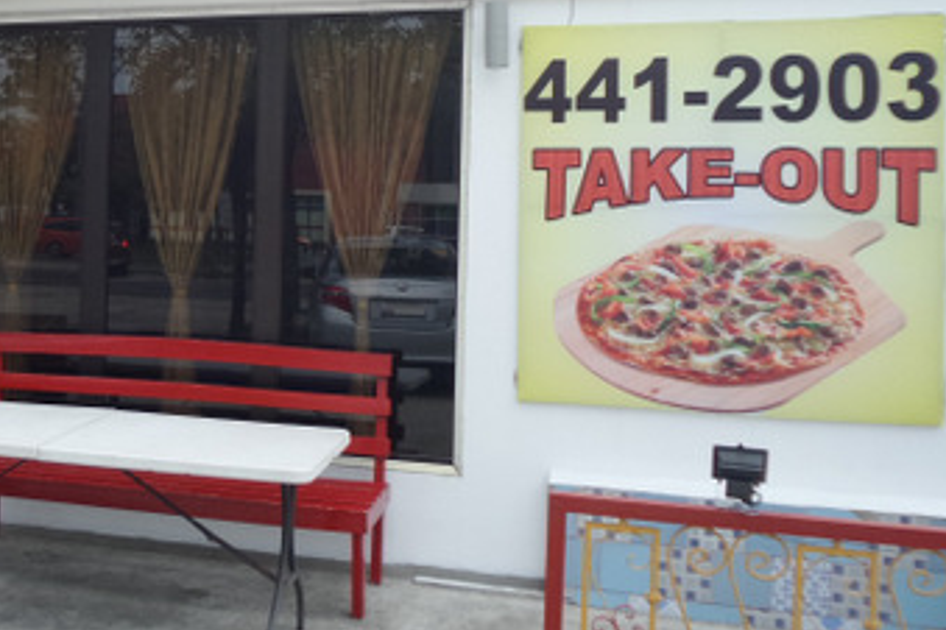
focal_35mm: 45
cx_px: 160
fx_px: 1182
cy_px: 202
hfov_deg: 41.3
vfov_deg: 29.6
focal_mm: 4.4
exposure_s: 1/750
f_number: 3.1
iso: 100
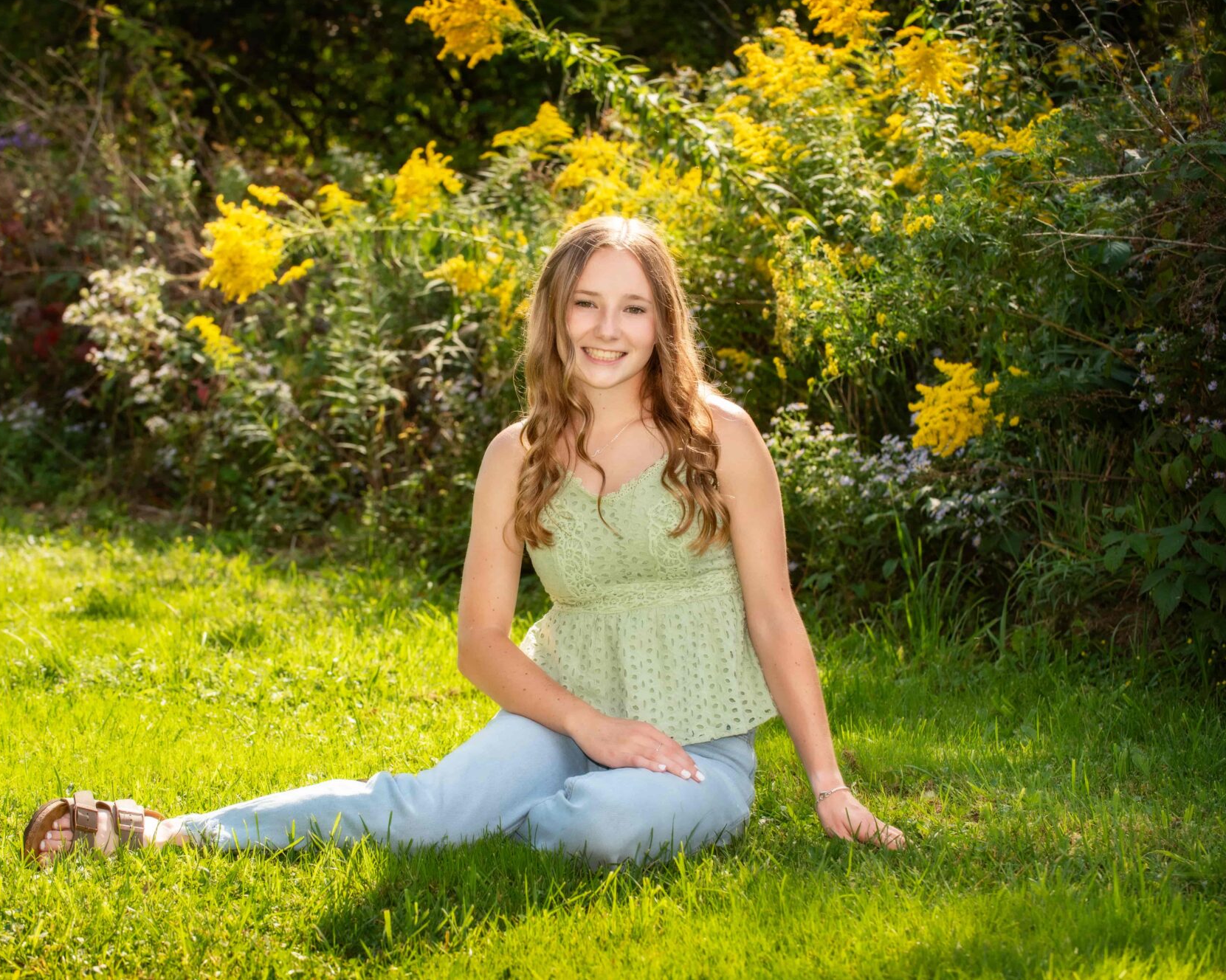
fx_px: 3990
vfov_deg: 14.0
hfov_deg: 17.5
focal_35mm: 110
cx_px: 547
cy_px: 478
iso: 200
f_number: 4
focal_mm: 95
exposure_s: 1/400
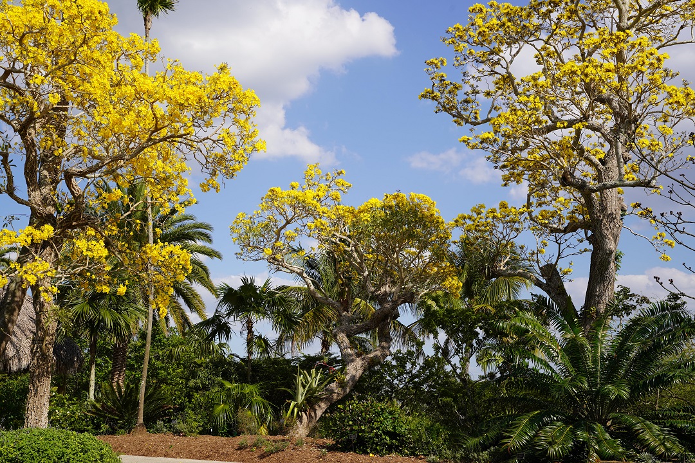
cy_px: 232
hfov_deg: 42.7
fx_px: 888
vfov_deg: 29.2
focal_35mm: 46
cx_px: 348
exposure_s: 1/200
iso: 100
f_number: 10
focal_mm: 46
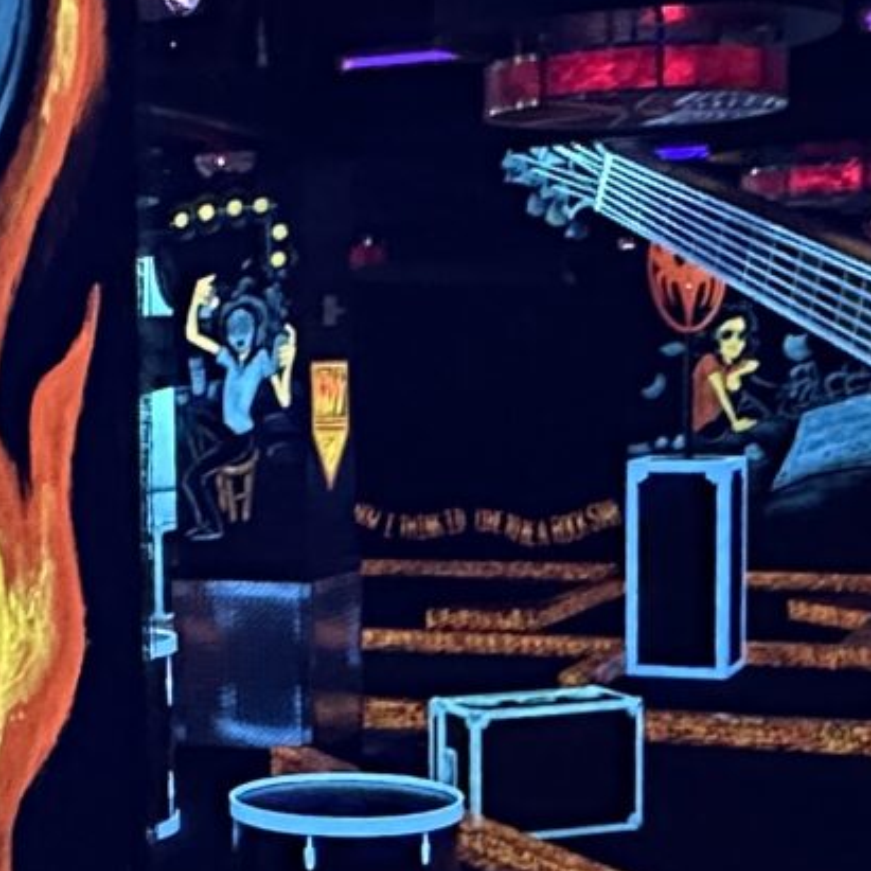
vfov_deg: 22.4
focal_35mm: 77
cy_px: 543
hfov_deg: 22.0
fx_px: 2192
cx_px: 95
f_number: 2.2
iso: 1250
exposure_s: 1/30
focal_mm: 2.22
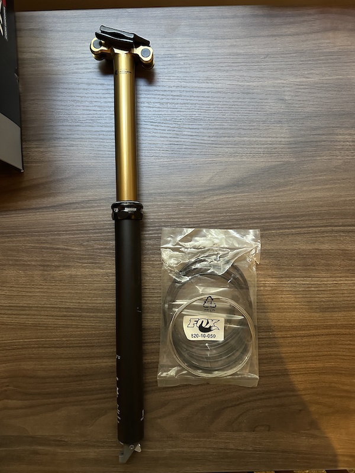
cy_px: 236
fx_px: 328
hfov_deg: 56.8
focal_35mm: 24
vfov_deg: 71.6
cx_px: 178
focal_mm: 6.86
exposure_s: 1/30
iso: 800
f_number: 1.78
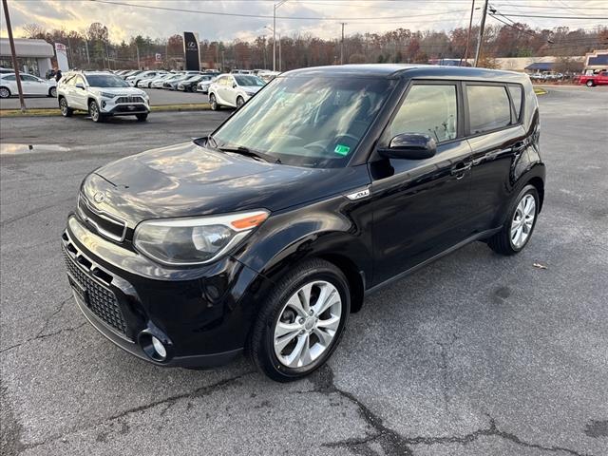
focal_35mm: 24
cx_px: 304
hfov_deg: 71.6
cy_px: 228
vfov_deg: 56.8
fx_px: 422
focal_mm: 6.76
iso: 80
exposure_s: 1/615
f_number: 1.78
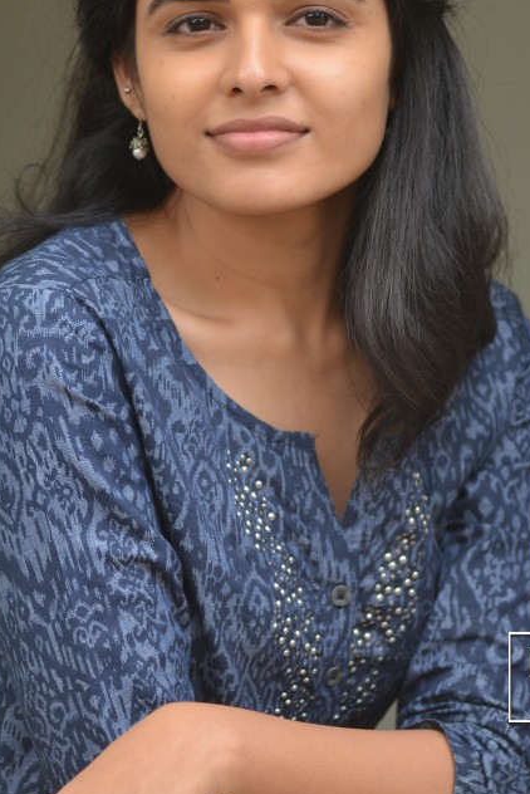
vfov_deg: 6.4
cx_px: 300
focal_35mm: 320
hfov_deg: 4.3
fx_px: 7058
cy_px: 396
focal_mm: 135
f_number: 2.8
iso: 200
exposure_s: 1/320
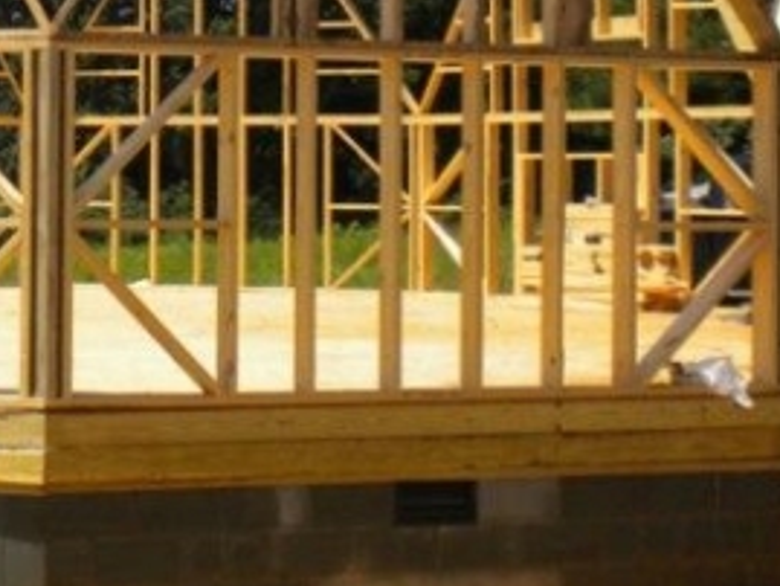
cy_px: 142
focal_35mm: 100
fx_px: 2254
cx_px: 9
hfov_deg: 19.1
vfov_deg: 14.7
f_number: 4.6
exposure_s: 1/754
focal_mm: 6.3
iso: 80
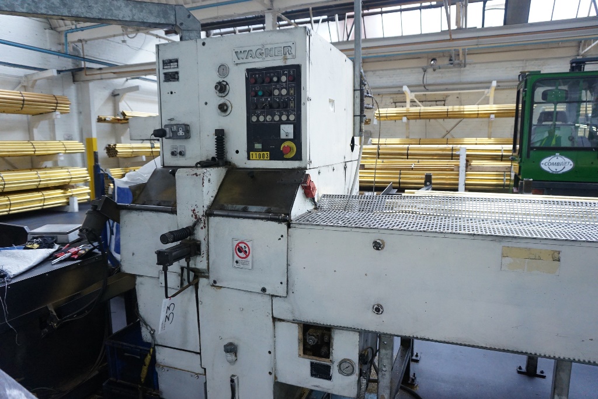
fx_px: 399
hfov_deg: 73.7
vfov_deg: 53.1
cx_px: 299
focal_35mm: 24
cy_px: 200
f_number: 4
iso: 1600
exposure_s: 1/160
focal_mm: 16
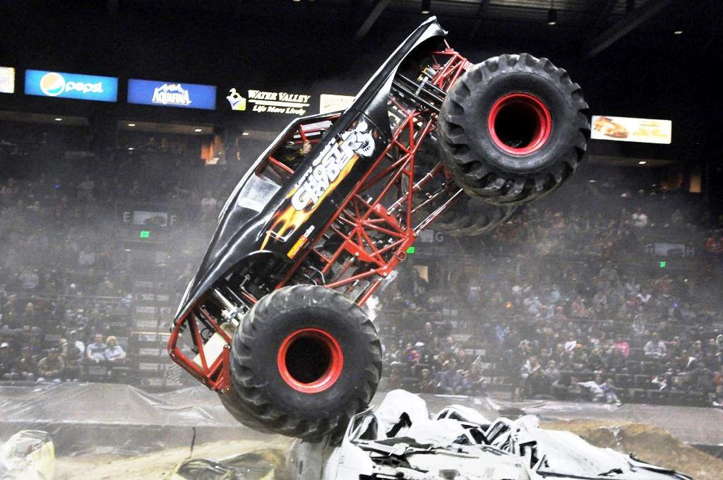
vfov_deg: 23.7
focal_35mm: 57
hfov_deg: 35.1
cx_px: 362
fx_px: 1143
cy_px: 240
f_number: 4.5
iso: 1600
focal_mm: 38
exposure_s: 1/200
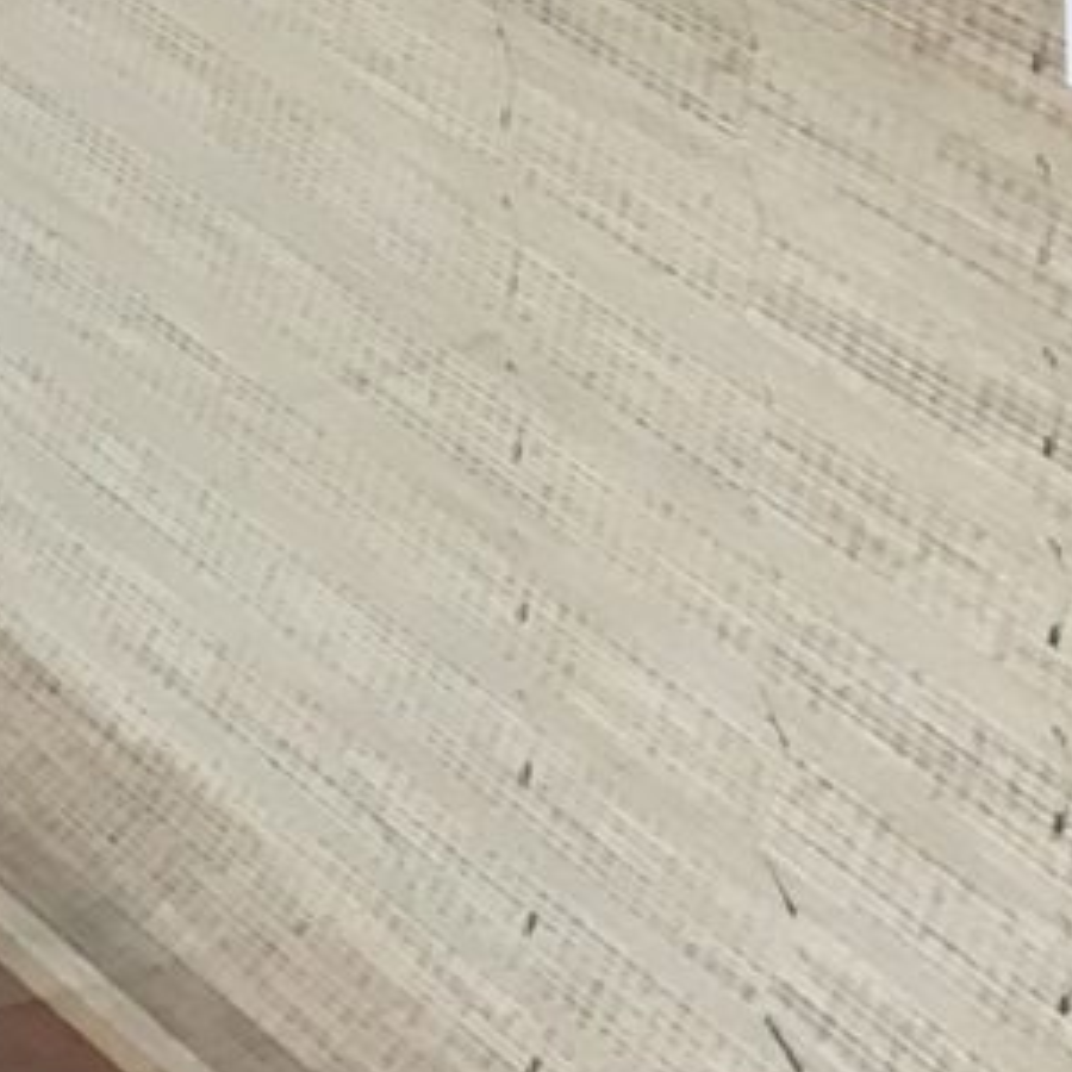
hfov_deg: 9.6
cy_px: -1512
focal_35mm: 175
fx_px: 6131
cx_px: 1862
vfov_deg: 9.0
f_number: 2.2
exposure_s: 1/30
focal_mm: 4.15
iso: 25
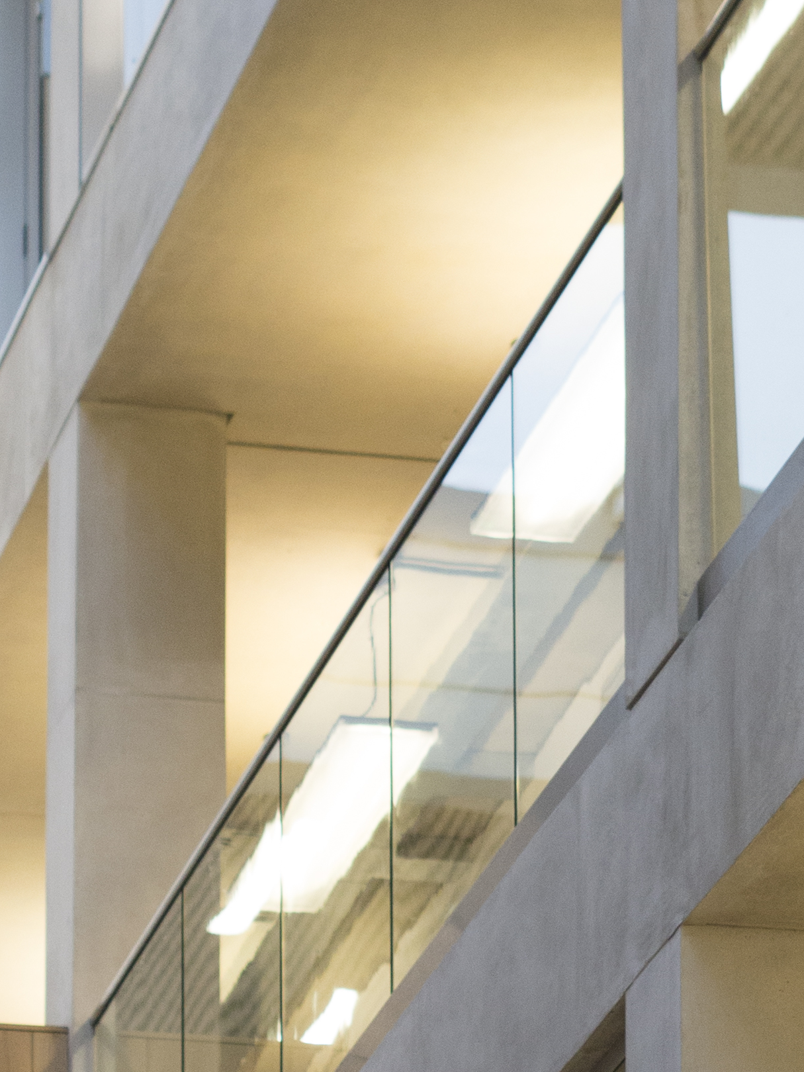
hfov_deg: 5.8
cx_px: 507
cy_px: 719
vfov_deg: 7.7
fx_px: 7928
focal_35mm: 256
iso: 640
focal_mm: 45
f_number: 2.8
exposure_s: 1/160
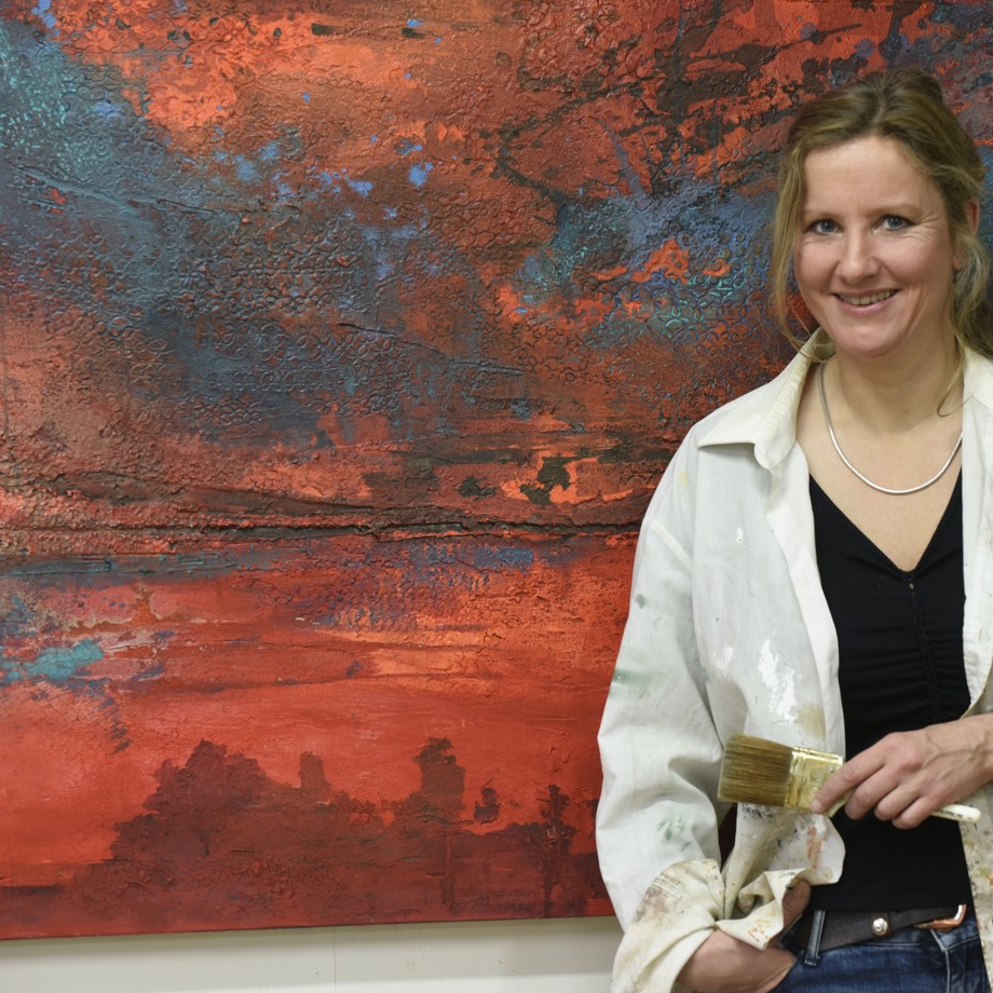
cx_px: 589
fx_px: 4673
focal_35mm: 144
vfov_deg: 12.1
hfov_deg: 12.1
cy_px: 502
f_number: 5
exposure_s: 1/50
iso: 1000
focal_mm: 110
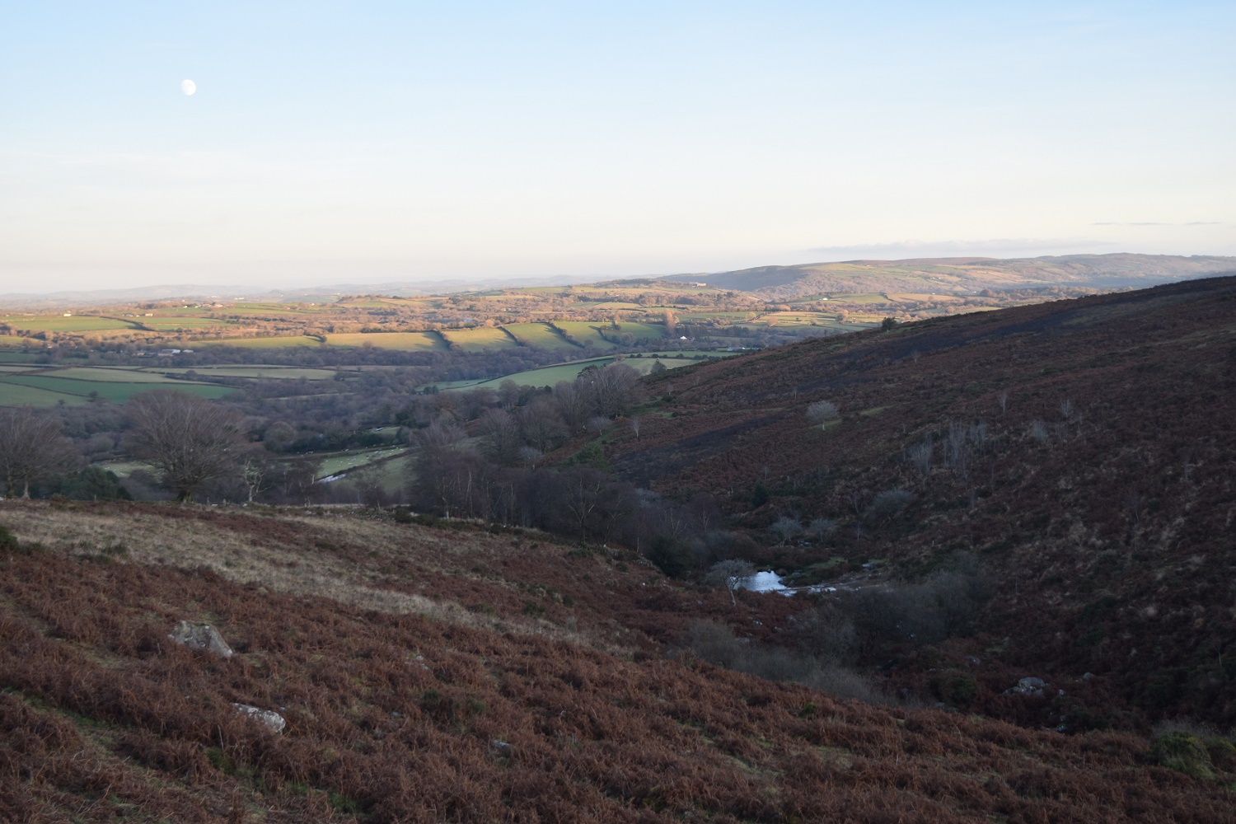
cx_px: 618
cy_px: 412
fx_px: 1545
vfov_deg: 29.9
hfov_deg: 43.6
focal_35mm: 45
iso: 100
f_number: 5
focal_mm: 30
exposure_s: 1/100
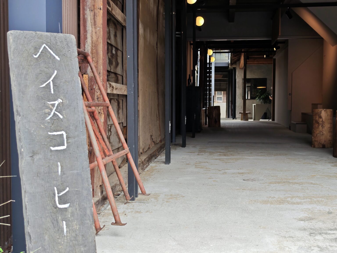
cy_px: 126
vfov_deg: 31.5
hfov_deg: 41.2
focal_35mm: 46
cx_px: 168
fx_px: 448
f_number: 2
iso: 50
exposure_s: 1/148
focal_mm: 8.72
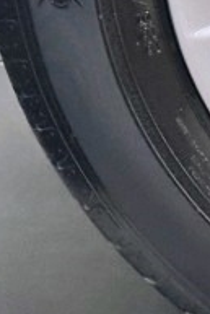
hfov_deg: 5.0
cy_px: -85
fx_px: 2314
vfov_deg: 7.7
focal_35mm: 265
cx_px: 501
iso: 500
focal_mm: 6.86
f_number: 1.78
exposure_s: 1/30
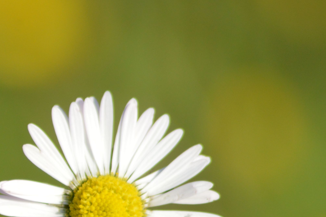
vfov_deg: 1.0
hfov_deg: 1.5
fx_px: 12240
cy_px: 209
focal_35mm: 1353
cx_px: -74
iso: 400
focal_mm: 300
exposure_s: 1/1000
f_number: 5.6
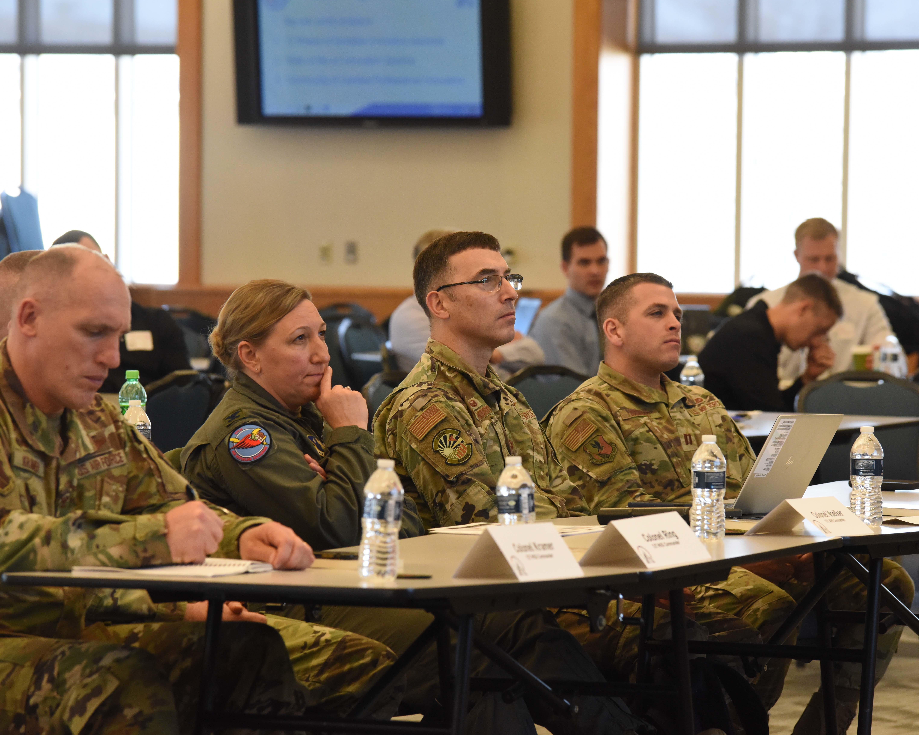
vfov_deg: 8.1
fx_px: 5222
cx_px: 488
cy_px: 367
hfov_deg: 10.1
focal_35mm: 192
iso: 3600
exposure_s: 1/200
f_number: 6.3
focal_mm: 170
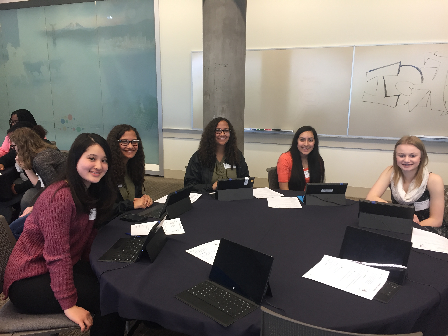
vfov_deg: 48.2
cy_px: 168
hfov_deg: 61.7
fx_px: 375
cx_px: 224
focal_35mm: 29
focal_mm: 4.15
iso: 64
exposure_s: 1/30
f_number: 2.2
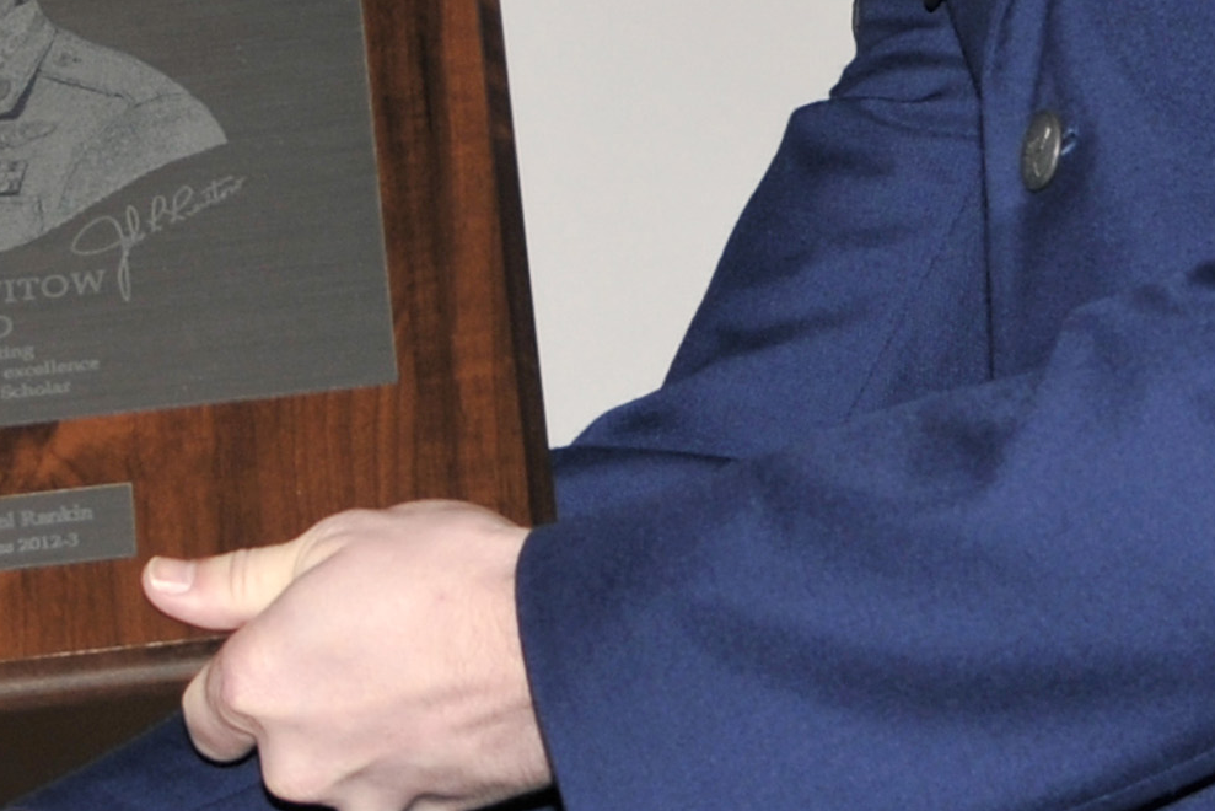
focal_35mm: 227
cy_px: -272
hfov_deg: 9.0
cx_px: 131
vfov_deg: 6.0
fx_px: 7669
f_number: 4.5
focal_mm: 35
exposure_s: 1/40
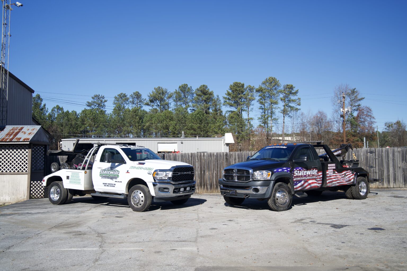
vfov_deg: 38.8
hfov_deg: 55.8
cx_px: 204
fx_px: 384
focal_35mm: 34
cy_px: 136
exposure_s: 1/250
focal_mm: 34
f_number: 4
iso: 100
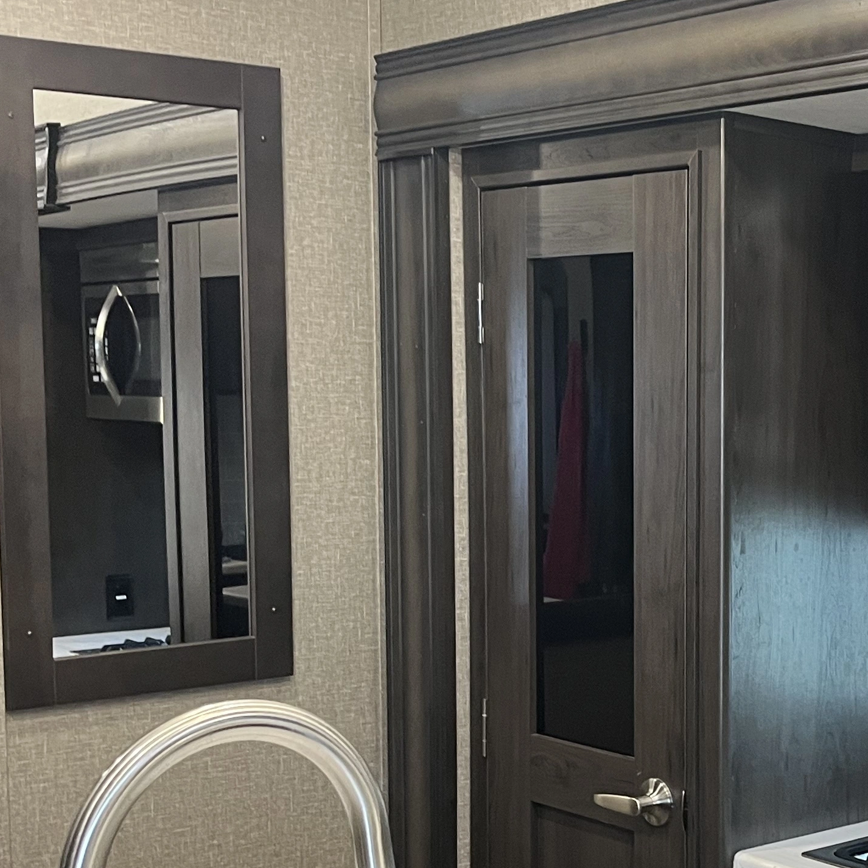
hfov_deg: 26.2
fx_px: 1844
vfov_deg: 26.4
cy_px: 569
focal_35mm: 65
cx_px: 637
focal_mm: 5.1
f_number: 1.6
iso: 200
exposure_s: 1/60
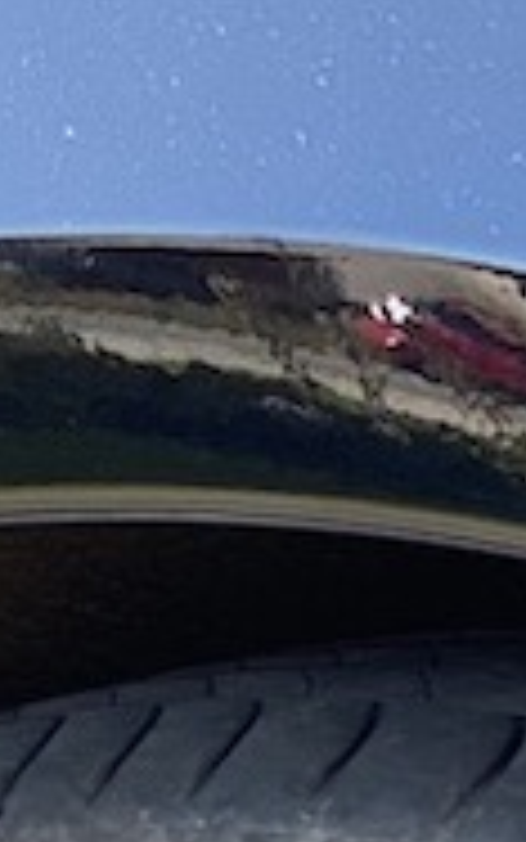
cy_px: 633
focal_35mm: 301
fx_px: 6899
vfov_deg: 7.0
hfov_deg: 4.0
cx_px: 2270
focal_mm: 6
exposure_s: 1/122
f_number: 2
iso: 32
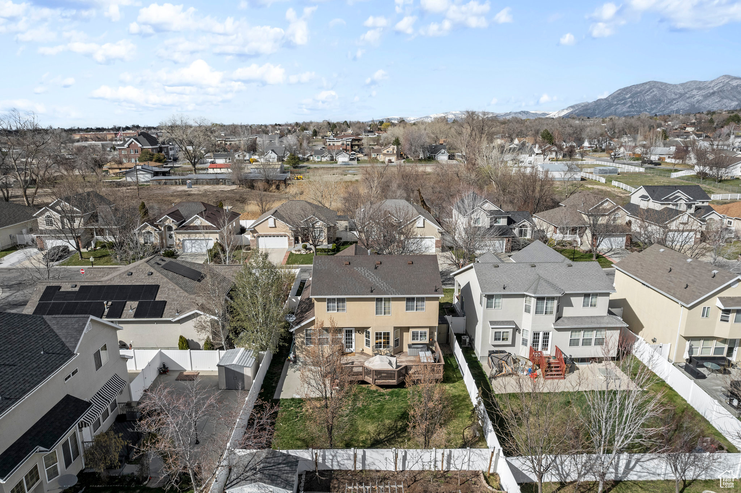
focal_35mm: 22
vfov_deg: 57.2
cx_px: 370
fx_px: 453
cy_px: 246
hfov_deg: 78.6
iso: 100
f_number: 2.8
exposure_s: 1/1250
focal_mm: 8.38
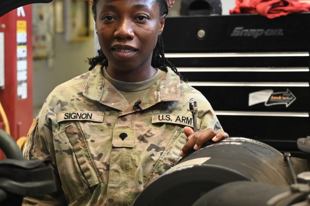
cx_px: 49
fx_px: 784
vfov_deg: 15.0
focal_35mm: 91
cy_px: 102
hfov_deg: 22.0
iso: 1250
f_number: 4
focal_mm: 47
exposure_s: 1/50
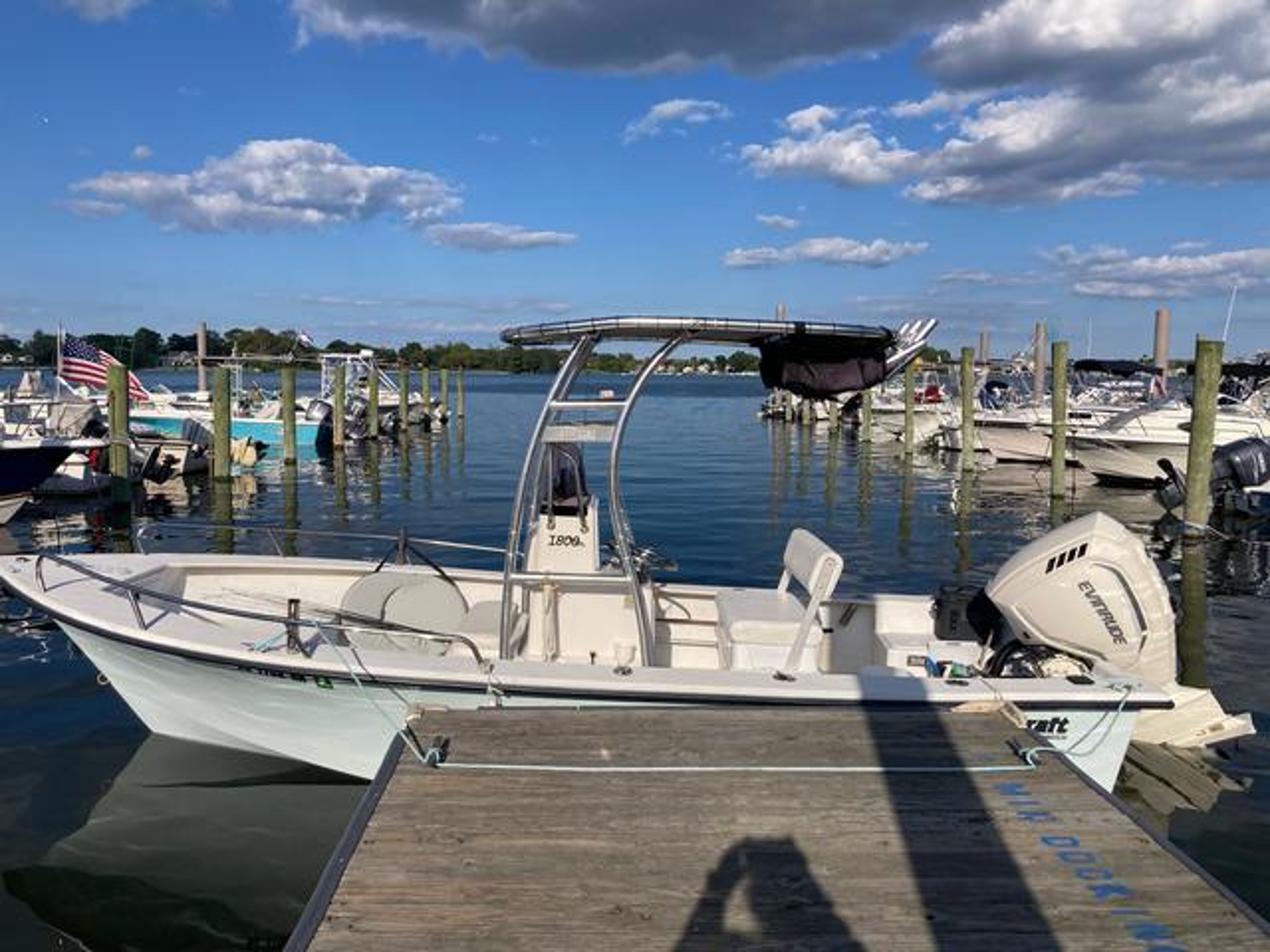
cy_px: 476
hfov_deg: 63.4
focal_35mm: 28
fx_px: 1027
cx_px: 635
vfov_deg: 49.7
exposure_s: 1/4049
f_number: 1.8
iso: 20
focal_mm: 3.99
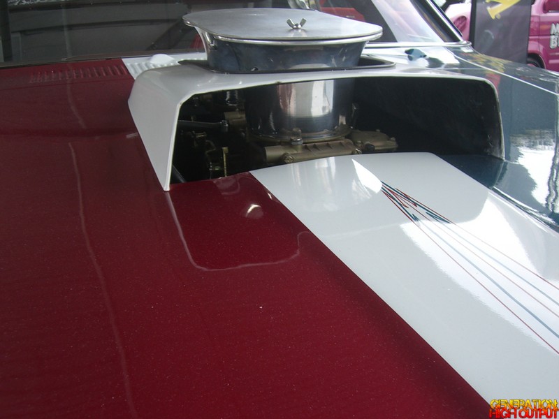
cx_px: 280
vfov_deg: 30.9
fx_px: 759
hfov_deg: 40.4
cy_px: 210
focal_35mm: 47
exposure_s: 1/200
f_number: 3
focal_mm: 7.6
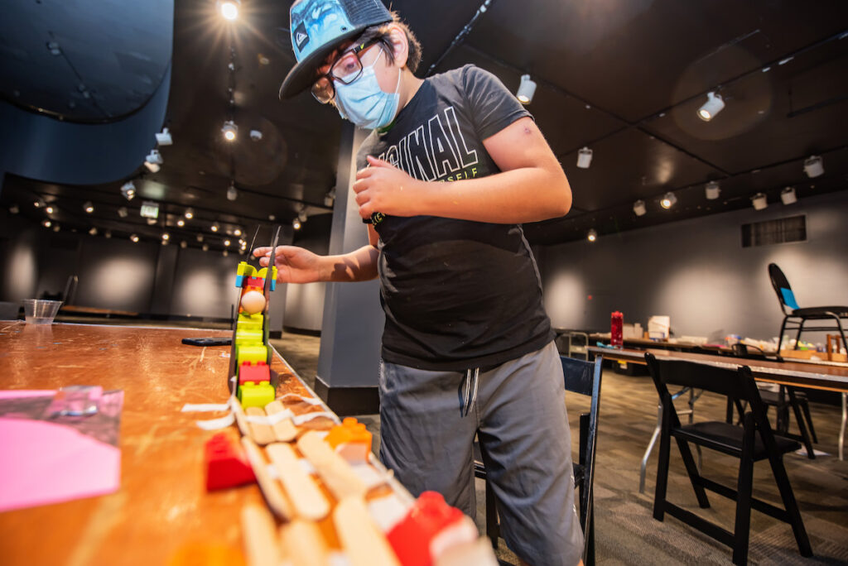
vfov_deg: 77.4
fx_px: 354
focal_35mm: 15
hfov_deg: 100.4
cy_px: 283
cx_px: 424
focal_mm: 15
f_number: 3.2
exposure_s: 1/60
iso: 250
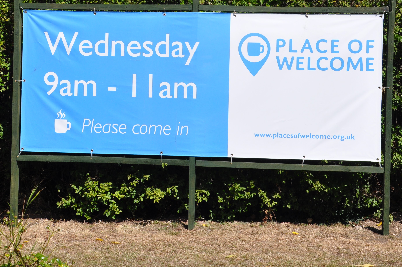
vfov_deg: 28.0
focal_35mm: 48
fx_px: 535
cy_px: 134
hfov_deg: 41.2
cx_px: 201
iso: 200
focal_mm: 32
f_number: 11
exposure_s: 1/400
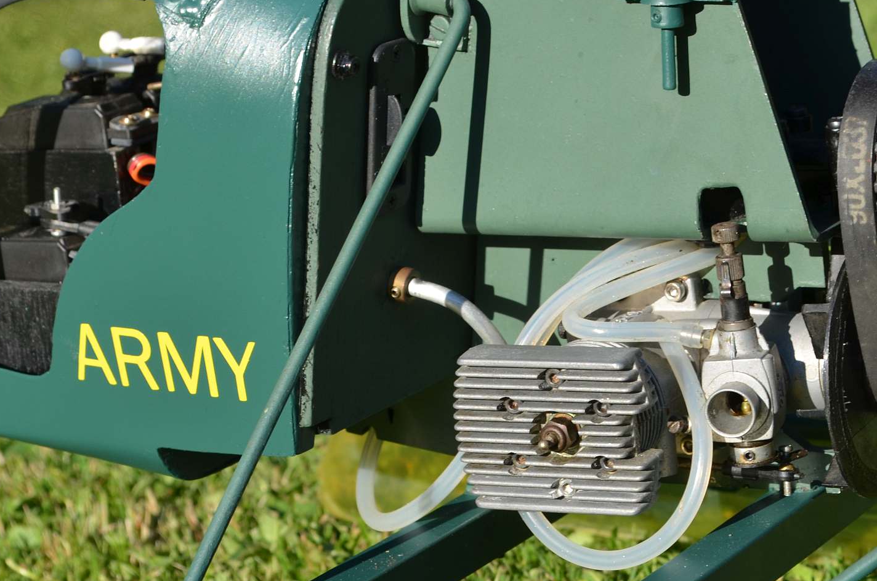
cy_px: 418
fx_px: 3282
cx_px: 523
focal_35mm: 135
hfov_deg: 15.2
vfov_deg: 10.1
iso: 100
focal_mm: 52
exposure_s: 1/160
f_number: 8
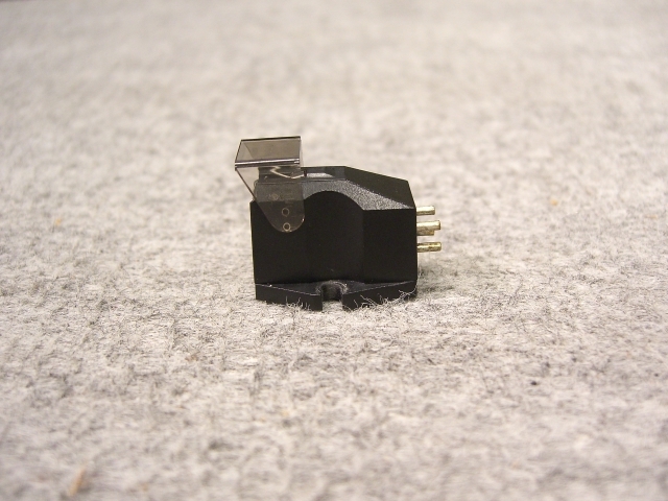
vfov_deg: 37.7
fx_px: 733
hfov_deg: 49.0
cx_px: 334
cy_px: 250
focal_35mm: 38
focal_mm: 7.9
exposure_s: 1/25
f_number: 2.8
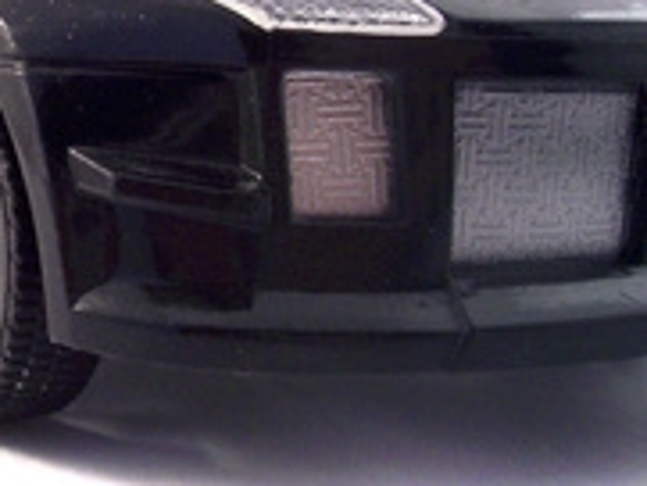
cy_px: 118
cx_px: -36
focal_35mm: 75
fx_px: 1403
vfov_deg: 19.5
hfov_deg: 24.5
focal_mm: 5.6
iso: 145
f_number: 2.7
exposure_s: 1/32
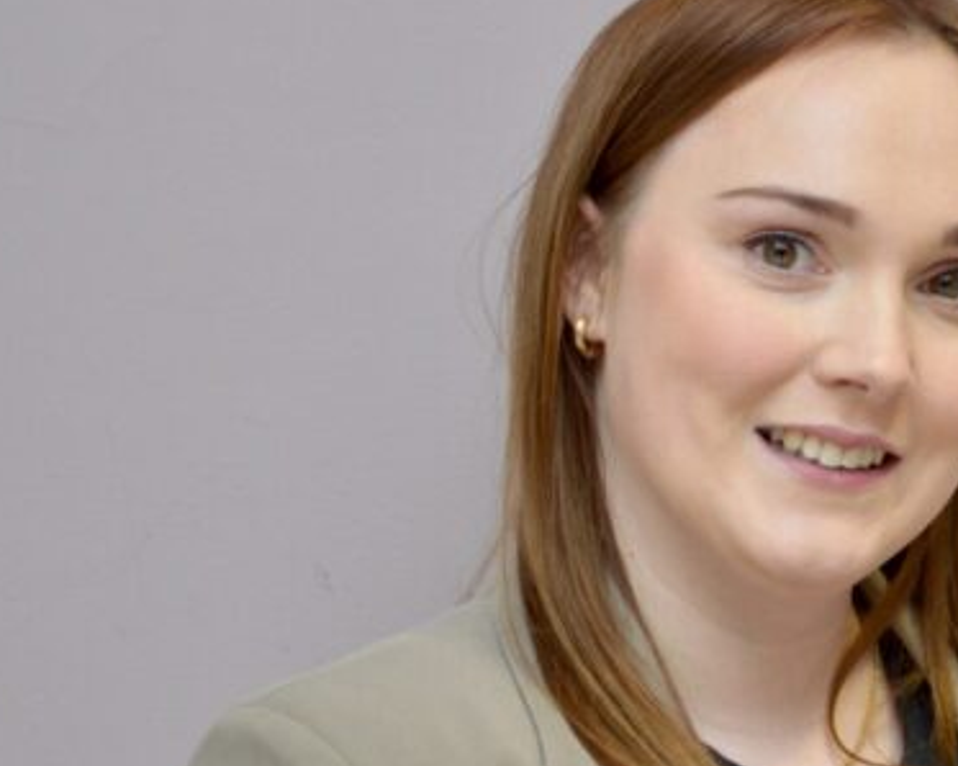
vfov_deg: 9.5
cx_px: 788
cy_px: 468
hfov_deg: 11.8
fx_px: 4619
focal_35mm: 163
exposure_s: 1/25
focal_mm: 48
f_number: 5.6
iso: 400
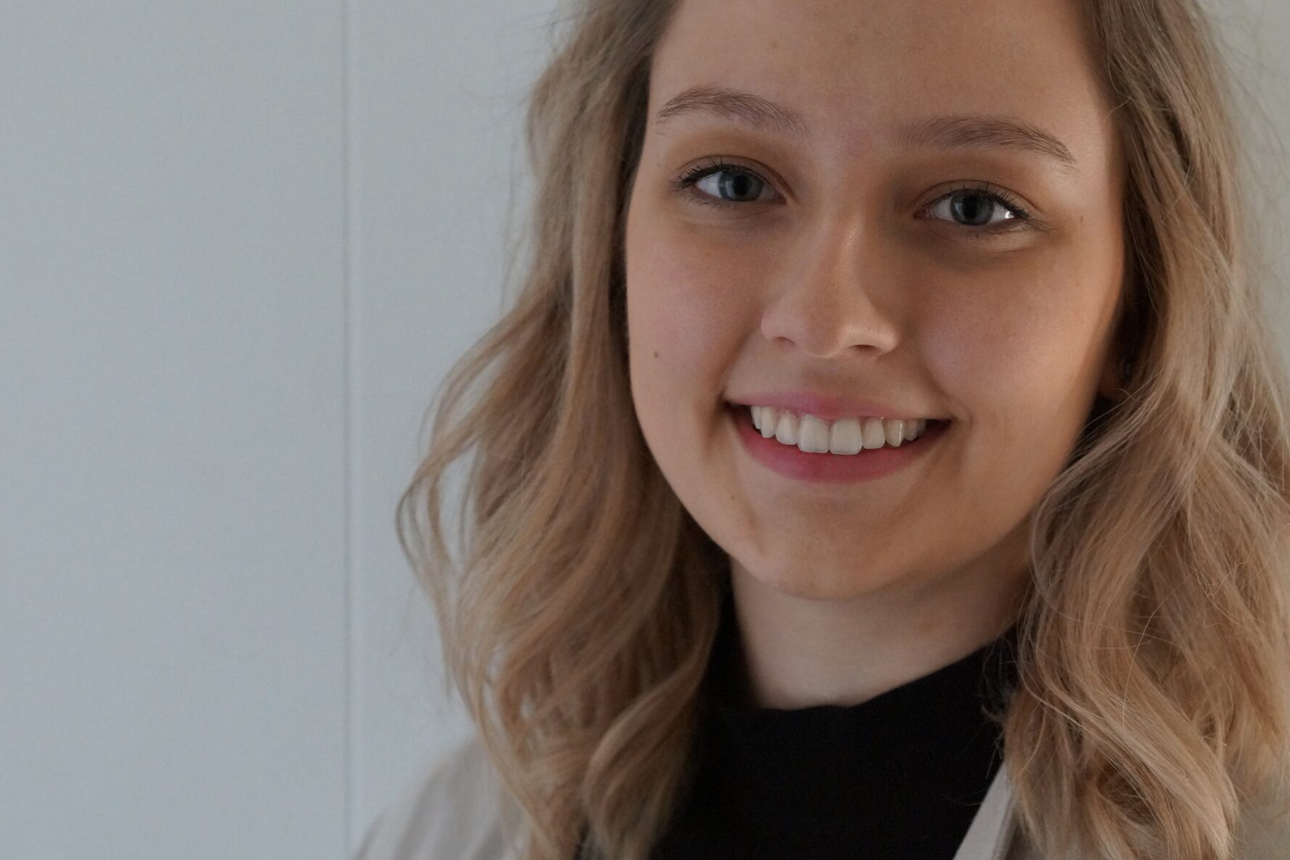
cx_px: 907
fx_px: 3619
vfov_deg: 13.5
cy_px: 322
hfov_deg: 20.1
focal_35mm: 101
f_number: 4
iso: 3200
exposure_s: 1/200
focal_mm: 70
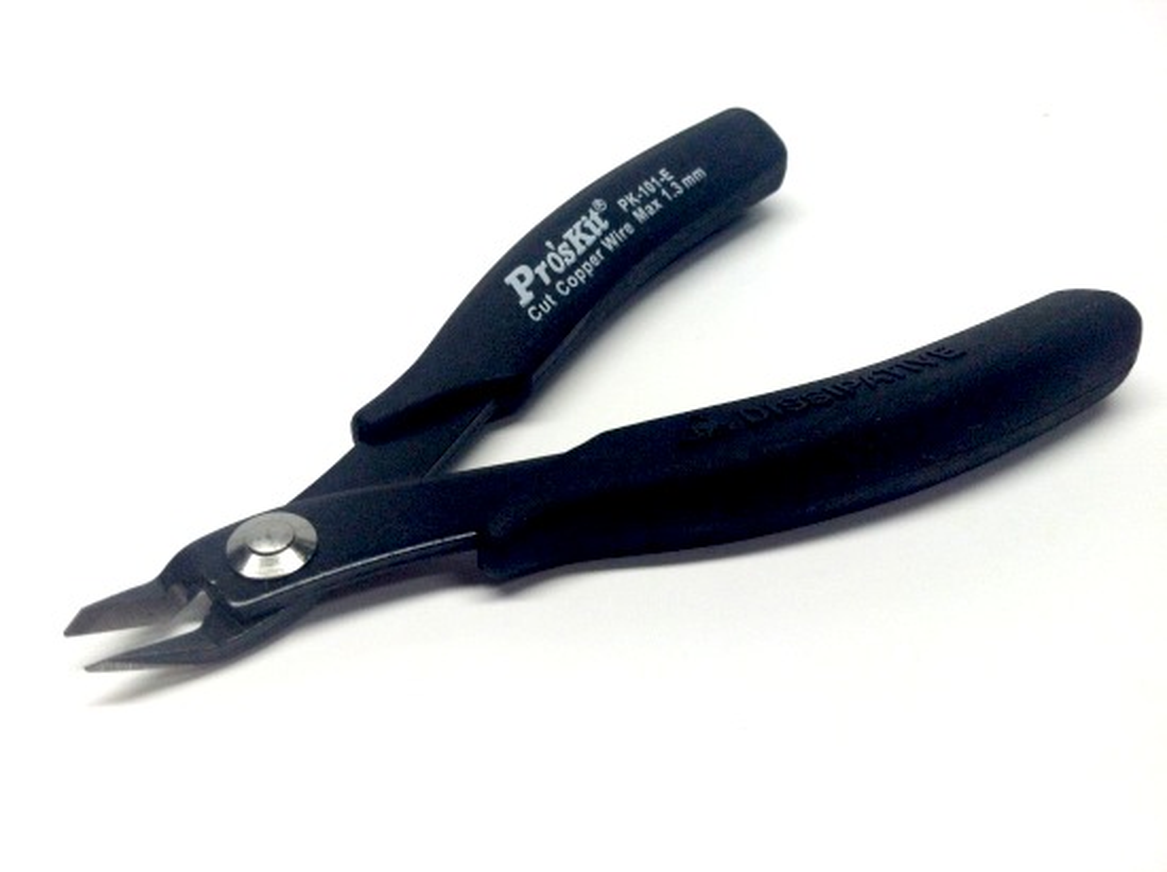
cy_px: 436
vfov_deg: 40.6
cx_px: 584
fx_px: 1178
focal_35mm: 35
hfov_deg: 52.7
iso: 80
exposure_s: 1/60
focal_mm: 3.85
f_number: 2.8
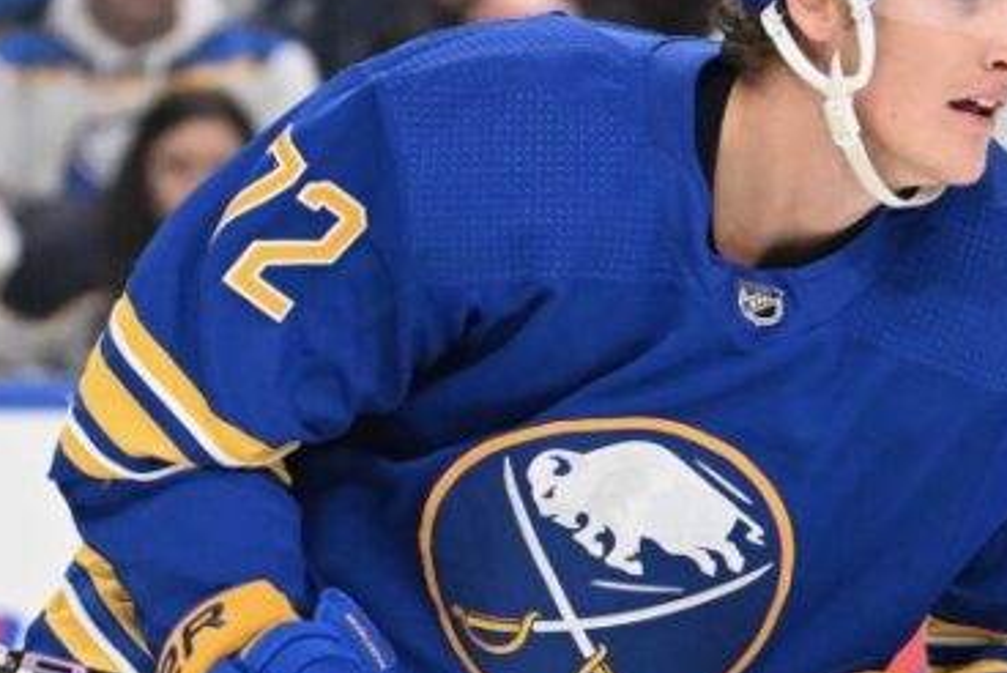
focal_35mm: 271
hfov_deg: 7.6
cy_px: 410
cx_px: 635
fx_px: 7586
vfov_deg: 5.1
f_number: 3.5
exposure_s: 1/1600
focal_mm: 130
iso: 3200
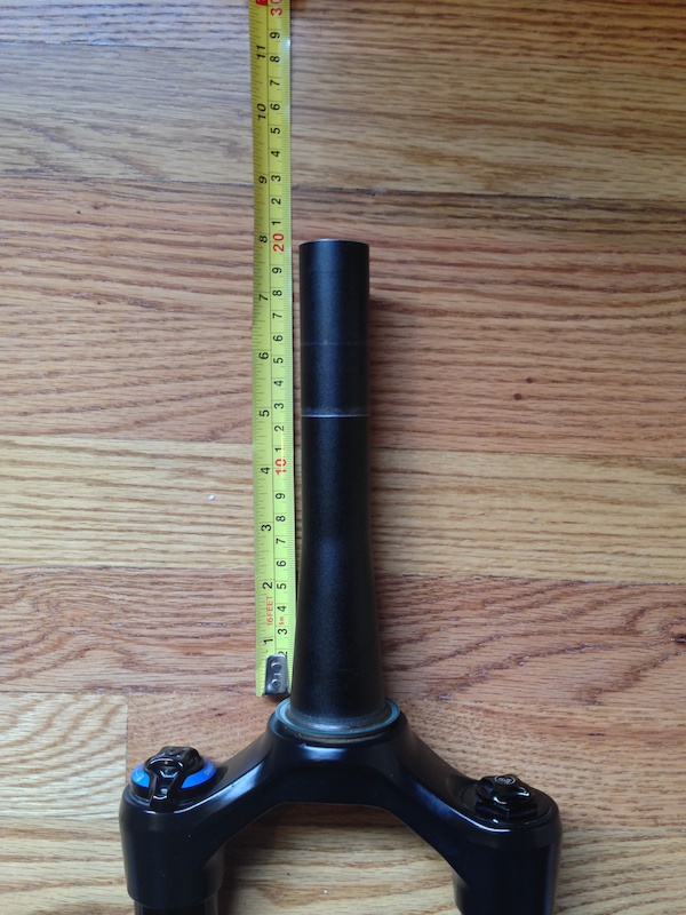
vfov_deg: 55.4
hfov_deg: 42.9
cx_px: 343
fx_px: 872
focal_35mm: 33
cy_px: 458
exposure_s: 1/20
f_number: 2.4
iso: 100
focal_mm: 4.12
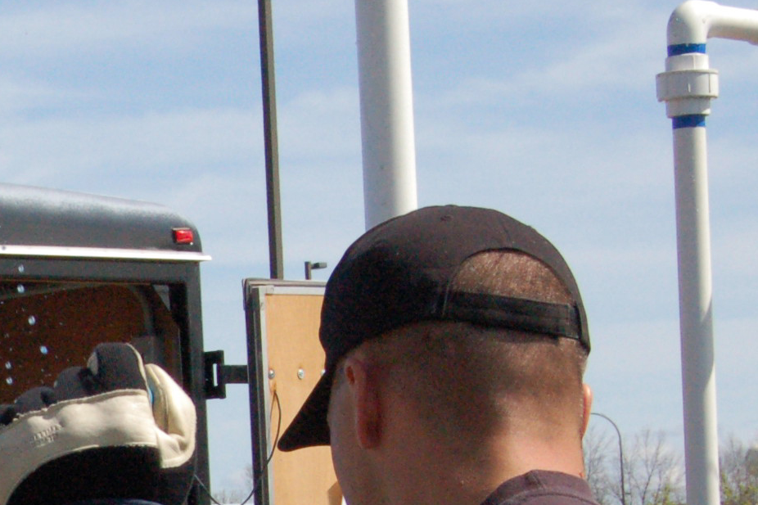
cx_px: -404
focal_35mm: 185
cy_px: 653
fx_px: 3894
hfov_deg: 10.7
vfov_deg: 7.3
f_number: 16
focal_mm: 38
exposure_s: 1/1000
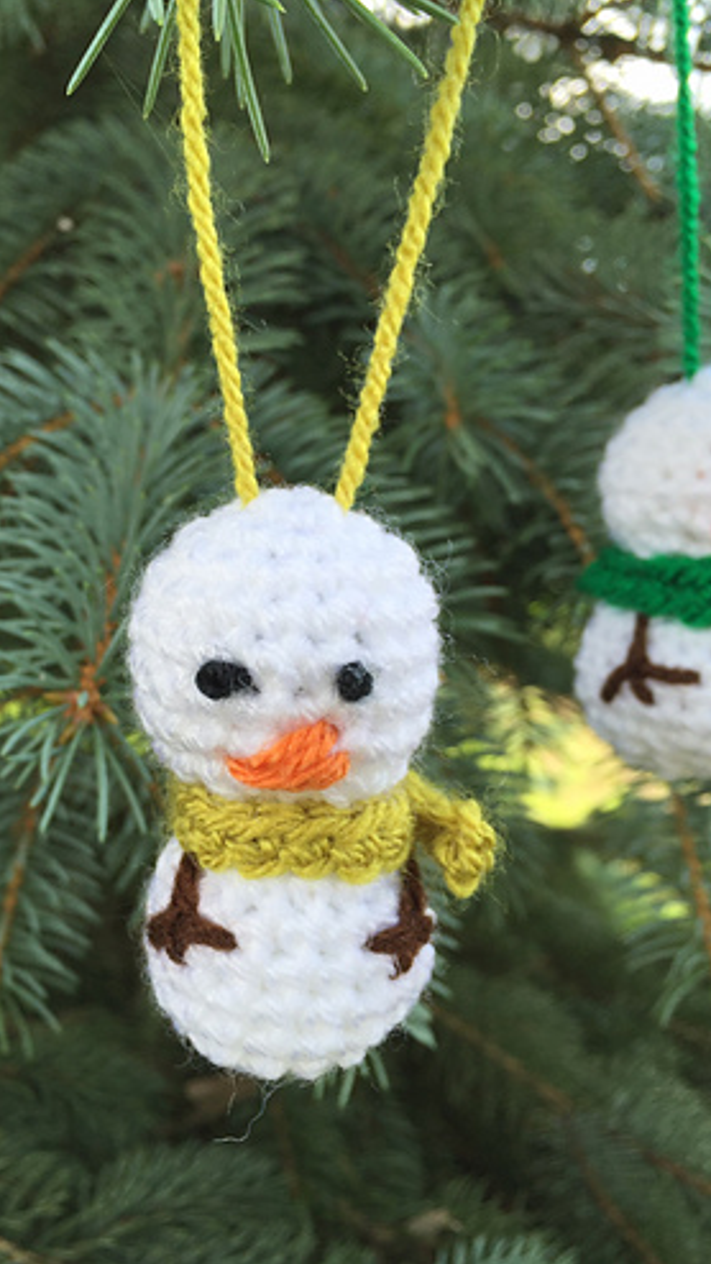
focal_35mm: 32
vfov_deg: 61.0
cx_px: 252
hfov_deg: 36.4
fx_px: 1072
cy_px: 627
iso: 32
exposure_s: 1/356
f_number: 2.2
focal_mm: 4.15
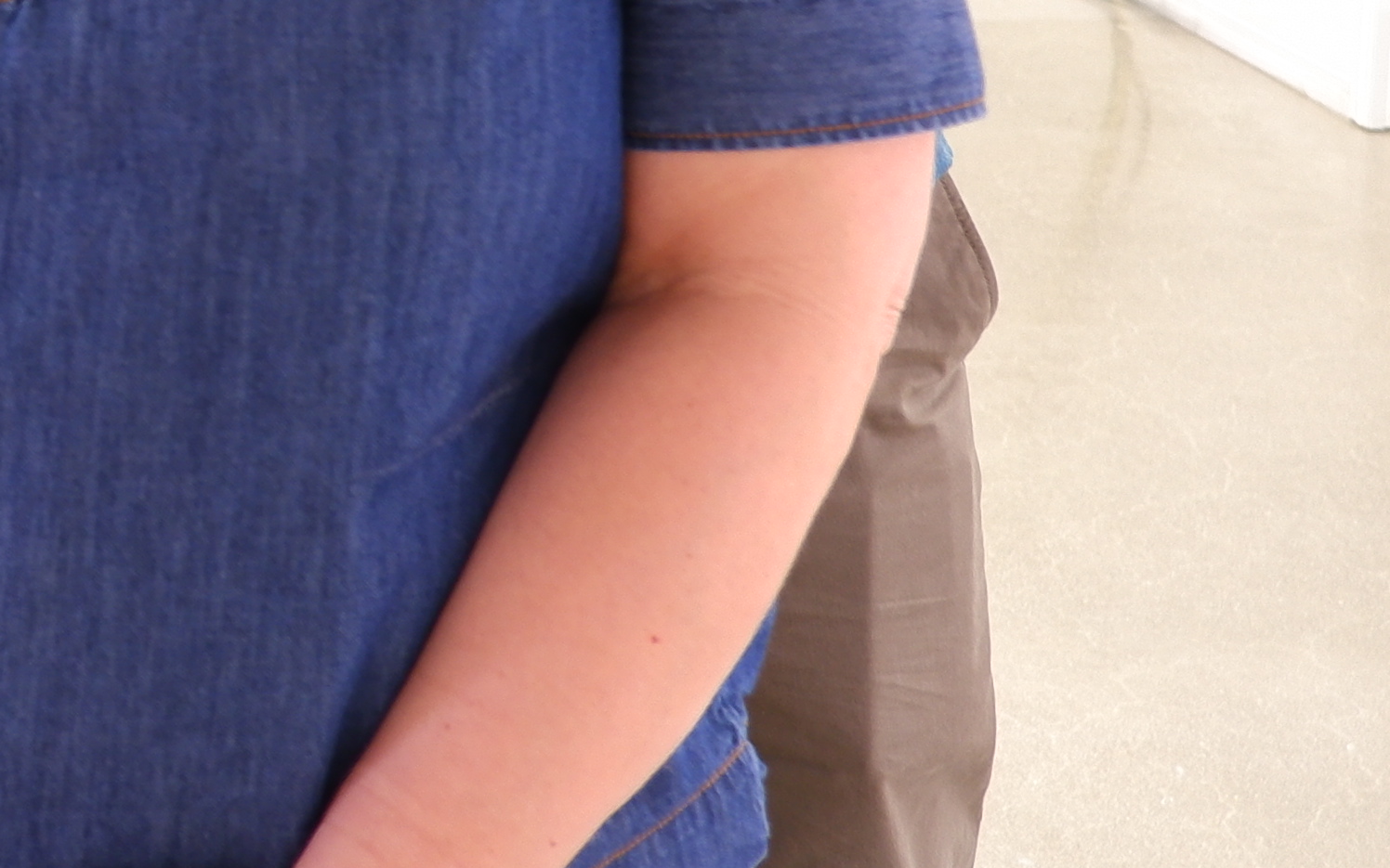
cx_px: -610
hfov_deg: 19.6
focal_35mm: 94
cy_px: -527
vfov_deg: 13.0
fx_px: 3561
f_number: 3.5
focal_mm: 15
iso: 200
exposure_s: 1/15
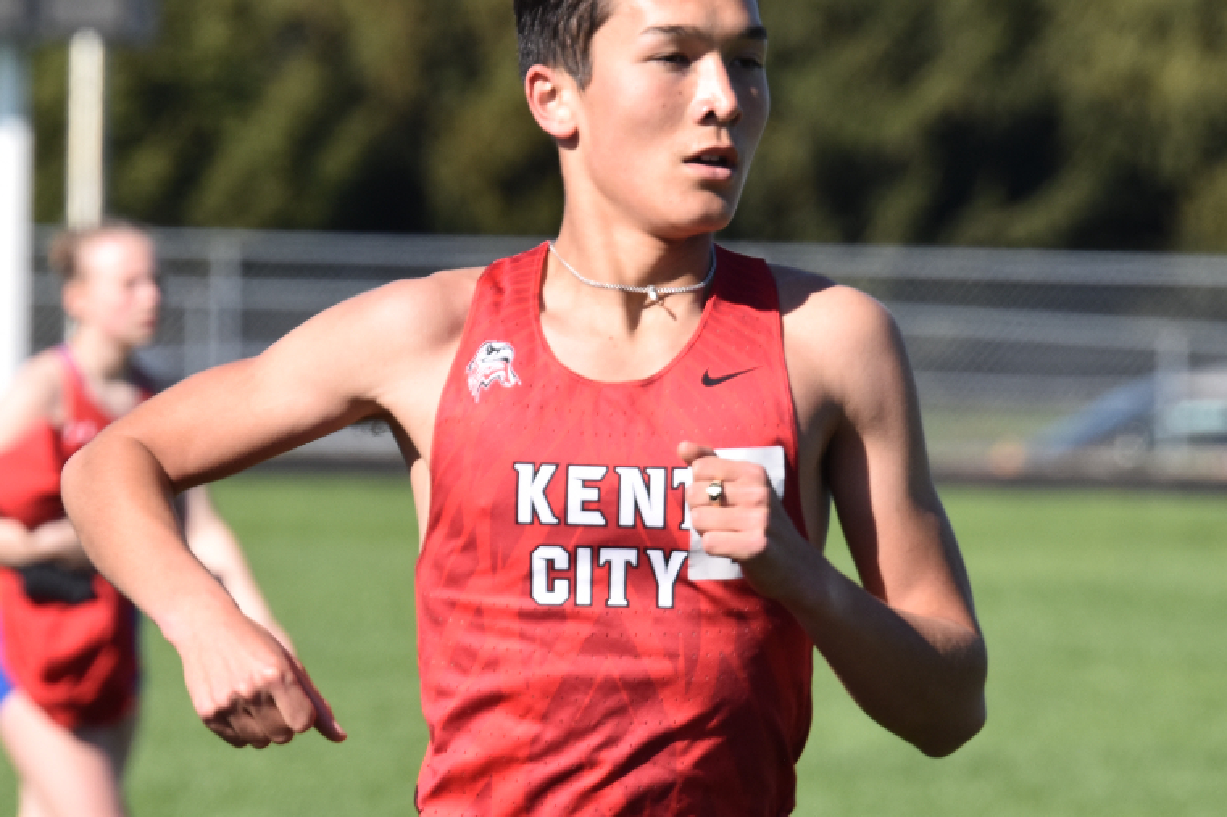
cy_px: 528
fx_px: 21501
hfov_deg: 3.3
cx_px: 305
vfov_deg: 2.2
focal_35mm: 631
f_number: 5.6
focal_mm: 200
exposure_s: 1/1250
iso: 400
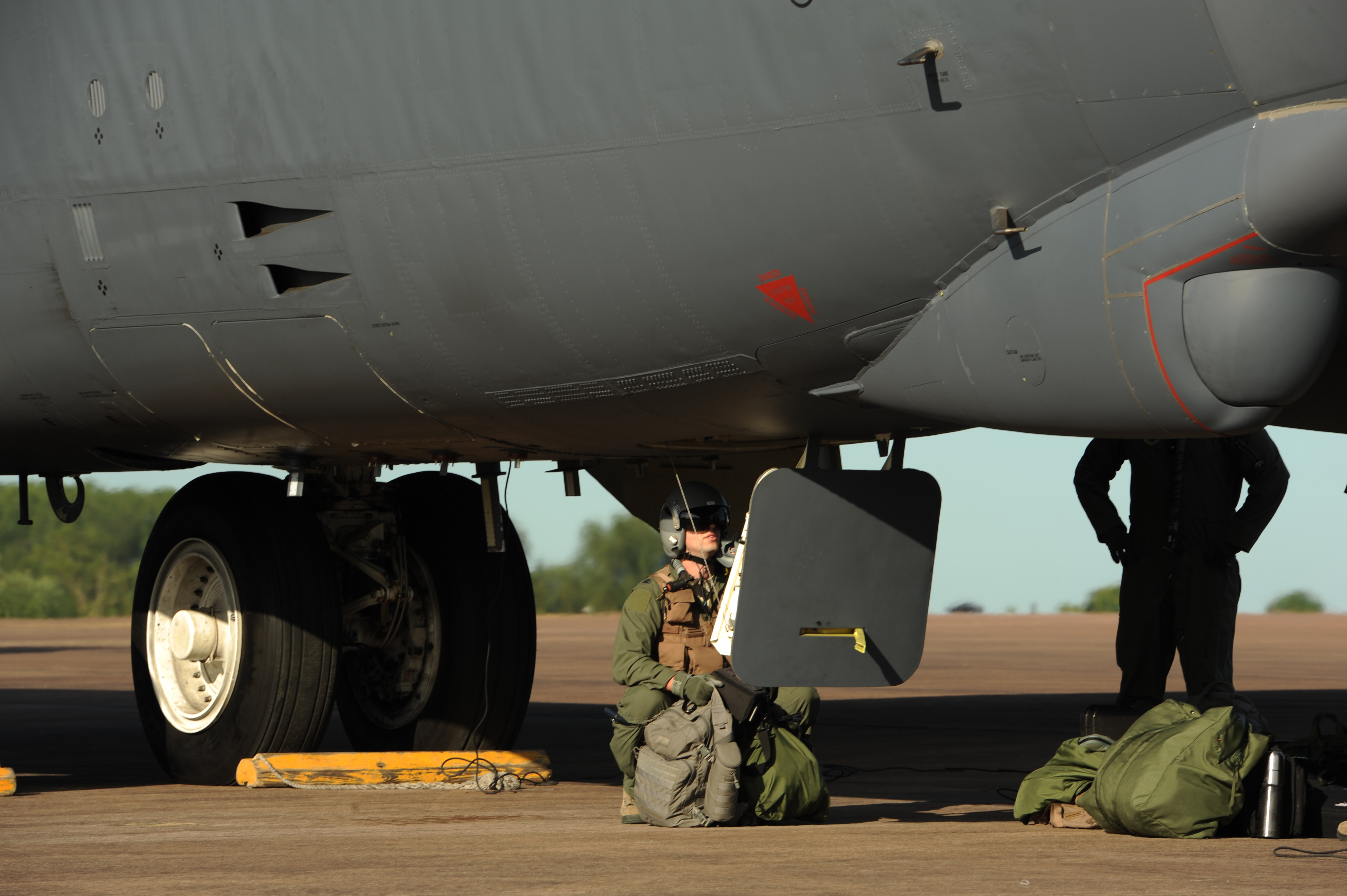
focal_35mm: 200
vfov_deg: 6.9
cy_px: 448
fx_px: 7478
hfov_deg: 10.3
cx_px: 674
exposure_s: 1/125
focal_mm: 200
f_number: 11
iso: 100
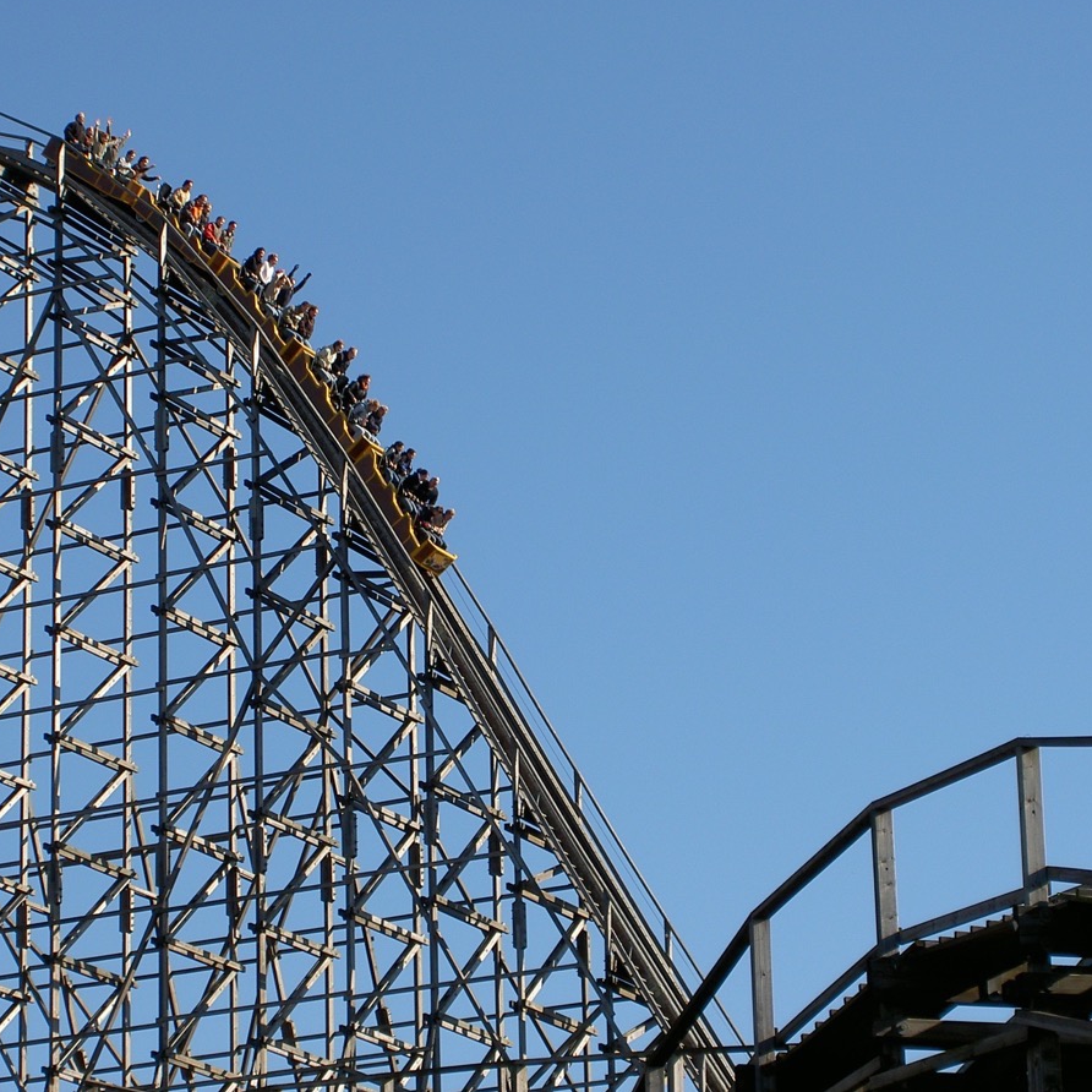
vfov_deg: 12.7
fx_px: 4925
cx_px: 480
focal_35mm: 138
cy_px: 542
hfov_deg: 12.6
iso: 100
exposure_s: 1/320
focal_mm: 24
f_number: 4.9
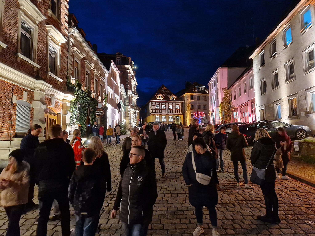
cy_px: 118
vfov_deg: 58.9
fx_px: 209
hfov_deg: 73.9
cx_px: 158
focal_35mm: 23
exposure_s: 1/25
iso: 640
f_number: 1.8
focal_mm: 5.4
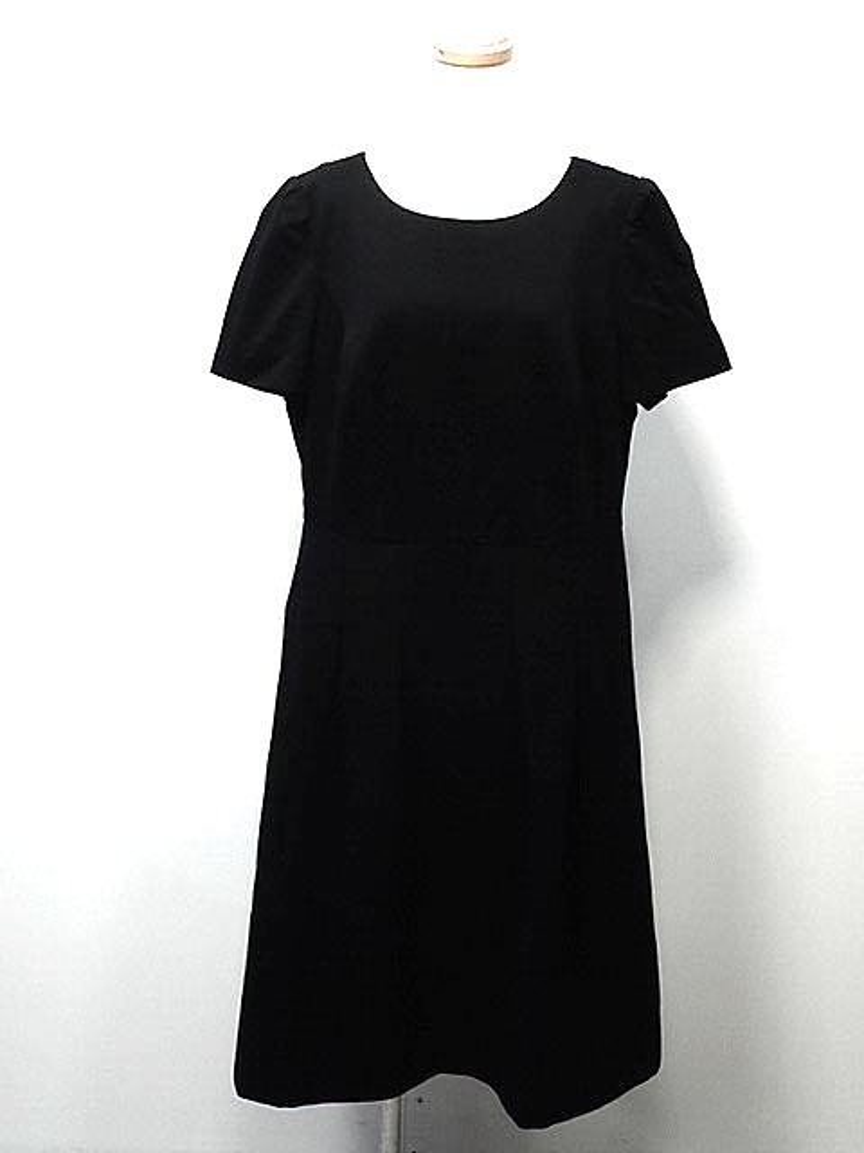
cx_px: 432
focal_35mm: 46
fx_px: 1531
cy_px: 576
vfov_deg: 41.2
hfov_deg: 31.5
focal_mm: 8.41
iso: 200
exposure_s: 1/100
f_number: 3.1
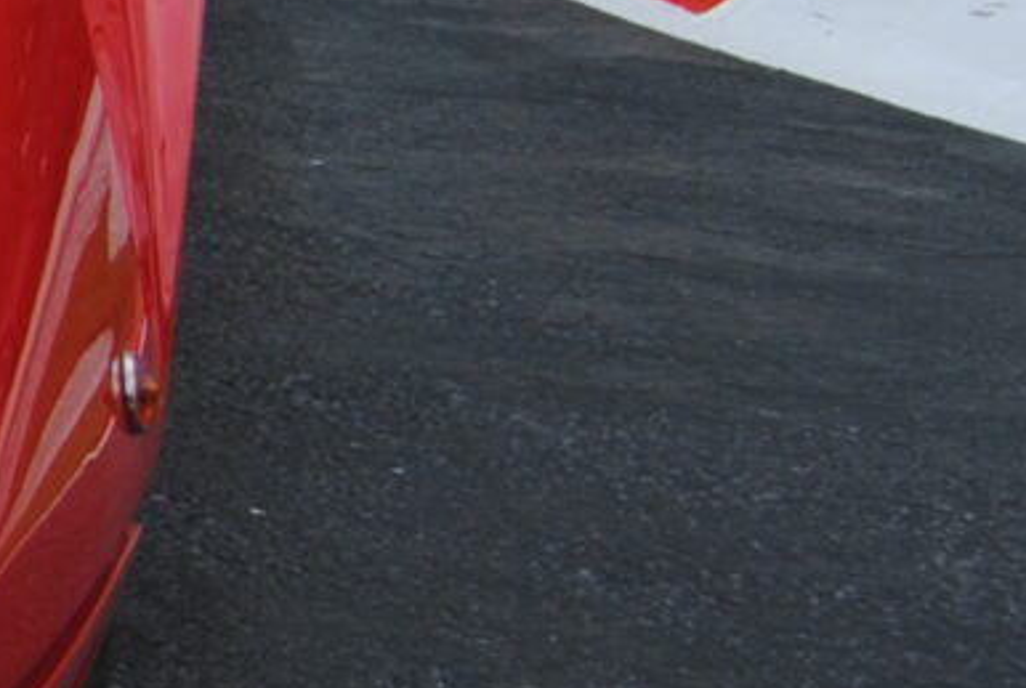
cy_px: 151
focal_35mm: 308
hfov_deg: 6.0
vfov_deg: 4.5
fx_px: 8804
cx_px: -2328
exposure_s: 1/250
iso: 100
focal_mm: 31
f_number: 8
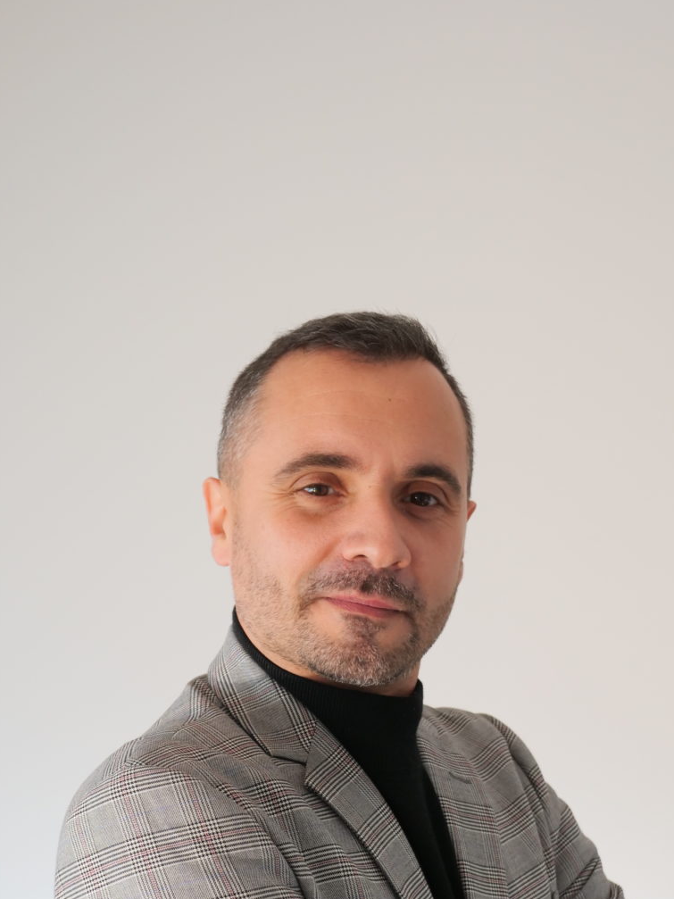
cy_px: 626
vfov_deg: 31.3
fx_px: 1584
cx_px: 379
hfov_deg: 24.0
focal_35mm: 61
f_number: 3.3
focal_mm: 20
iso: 500
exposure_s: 1/60
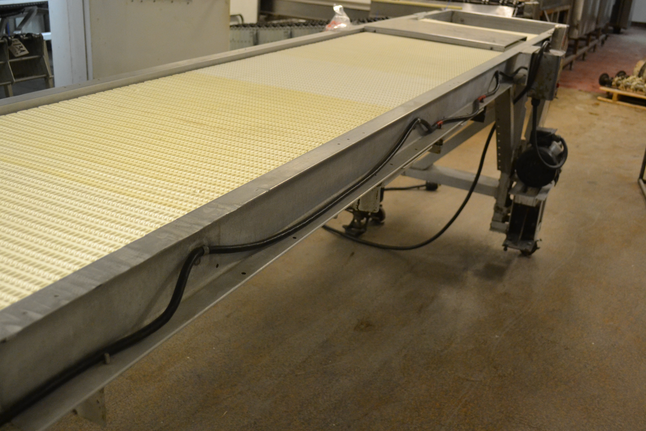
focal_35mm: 36
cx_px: 323
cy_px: 216
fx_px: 646
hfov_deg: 53.1
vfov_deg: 36.9
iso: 1600
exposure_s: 1/60
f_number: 4
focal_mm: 24
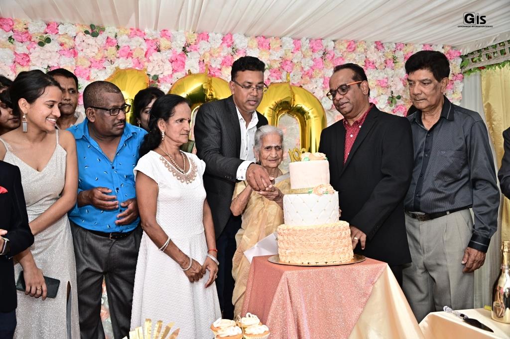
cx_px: 255
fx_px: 510
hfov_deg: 53.2
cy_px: 170
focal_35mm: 36
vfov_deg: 36.8
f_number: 5.6
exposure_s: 1/200
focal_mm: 36
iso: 1600
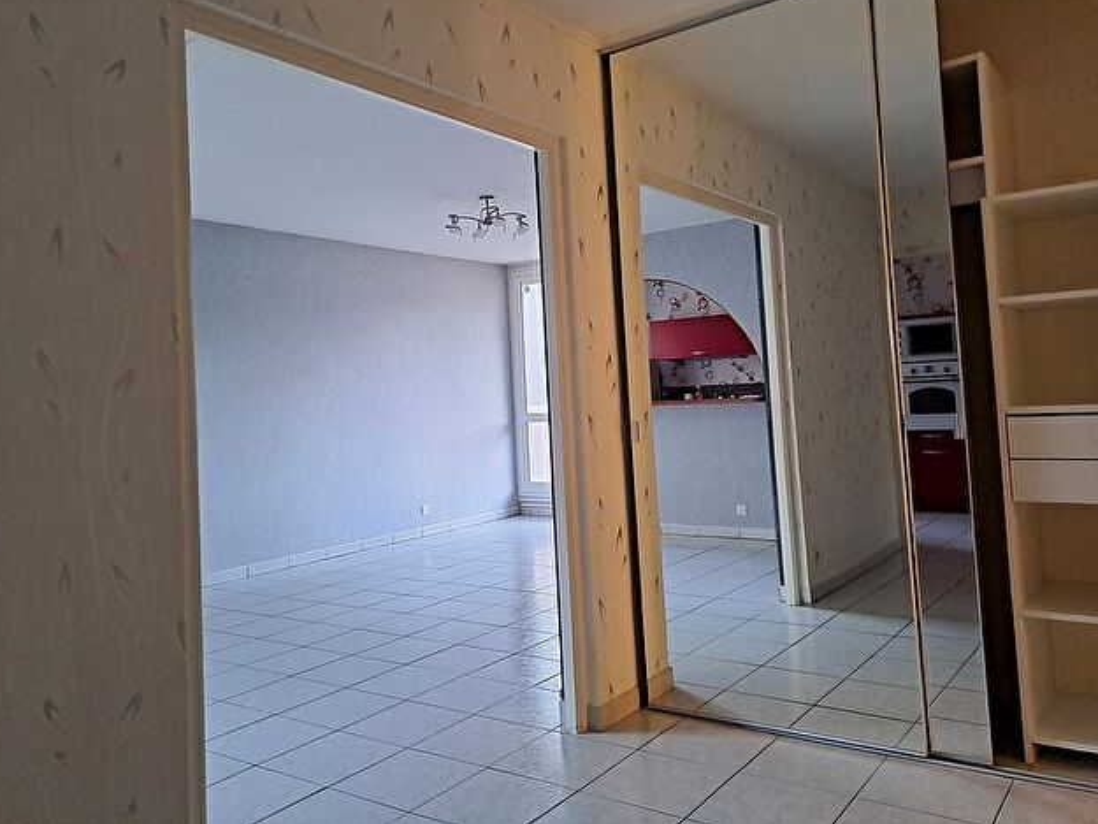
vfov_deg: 49.7
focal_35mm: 28
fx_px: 888
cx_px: 560
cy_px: 366
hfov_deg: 63.4
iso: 320
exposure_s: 1/33
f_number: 1.8
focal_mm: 4.65
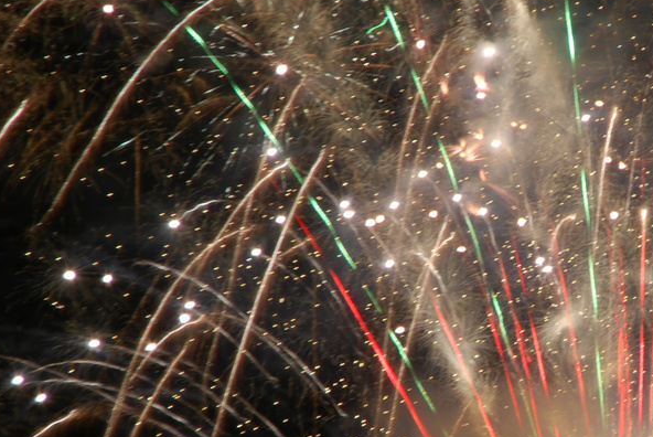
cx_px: 580
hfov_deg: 2.9
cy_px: 279
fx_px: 12988
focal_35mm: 715
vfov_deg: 1.9
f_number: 13
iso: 100
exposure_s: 4
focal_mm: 175
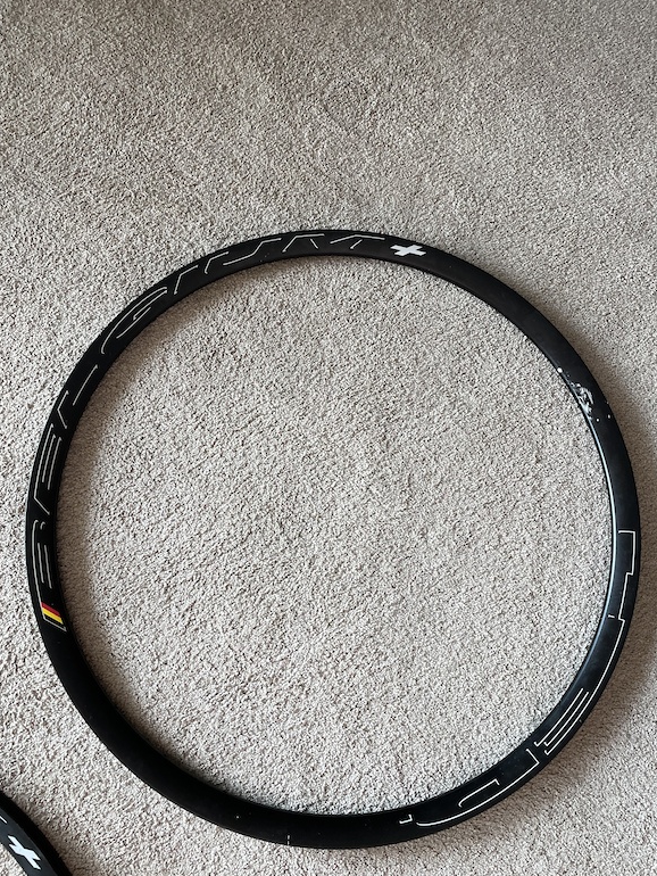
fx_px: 683
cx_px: 339
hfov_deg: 51.4
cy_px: 431
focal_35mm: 27
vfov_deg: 65.3
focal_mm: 4.2
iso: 80
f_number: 1.6
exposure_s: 1/120
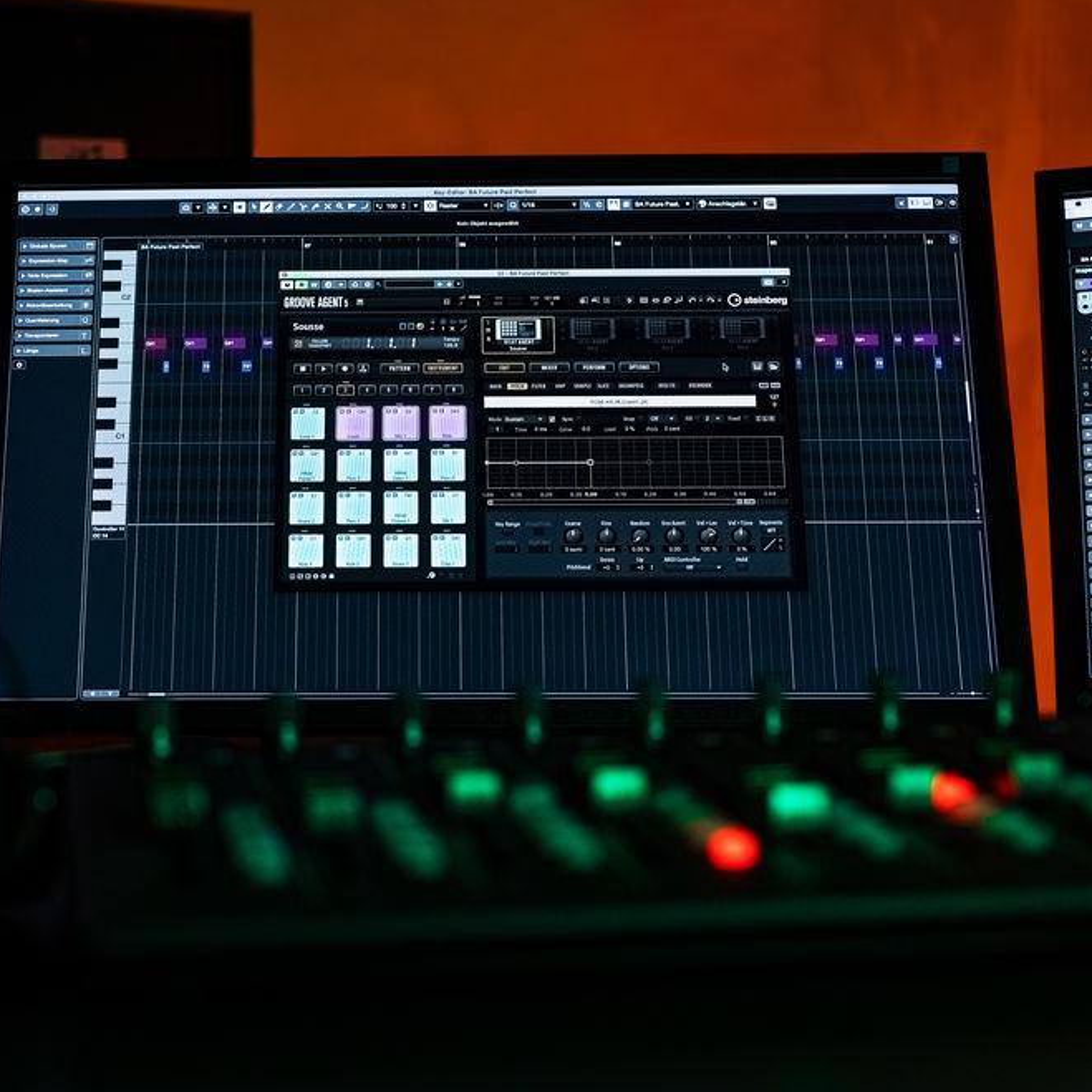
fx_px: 2070
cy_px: 546
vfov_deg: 29.6
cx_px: 363
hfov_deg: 29.3
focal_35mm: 58
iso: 1600
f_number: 5
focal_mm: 45
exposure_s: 1/160
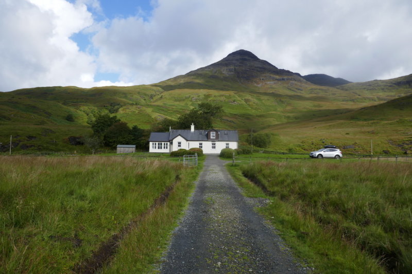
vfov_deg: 51.3
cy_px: 137
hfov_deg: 71.5
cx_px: 206
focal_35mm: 25
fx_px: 286
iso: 125
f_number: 4
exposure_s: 1/1000
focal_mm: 9.1
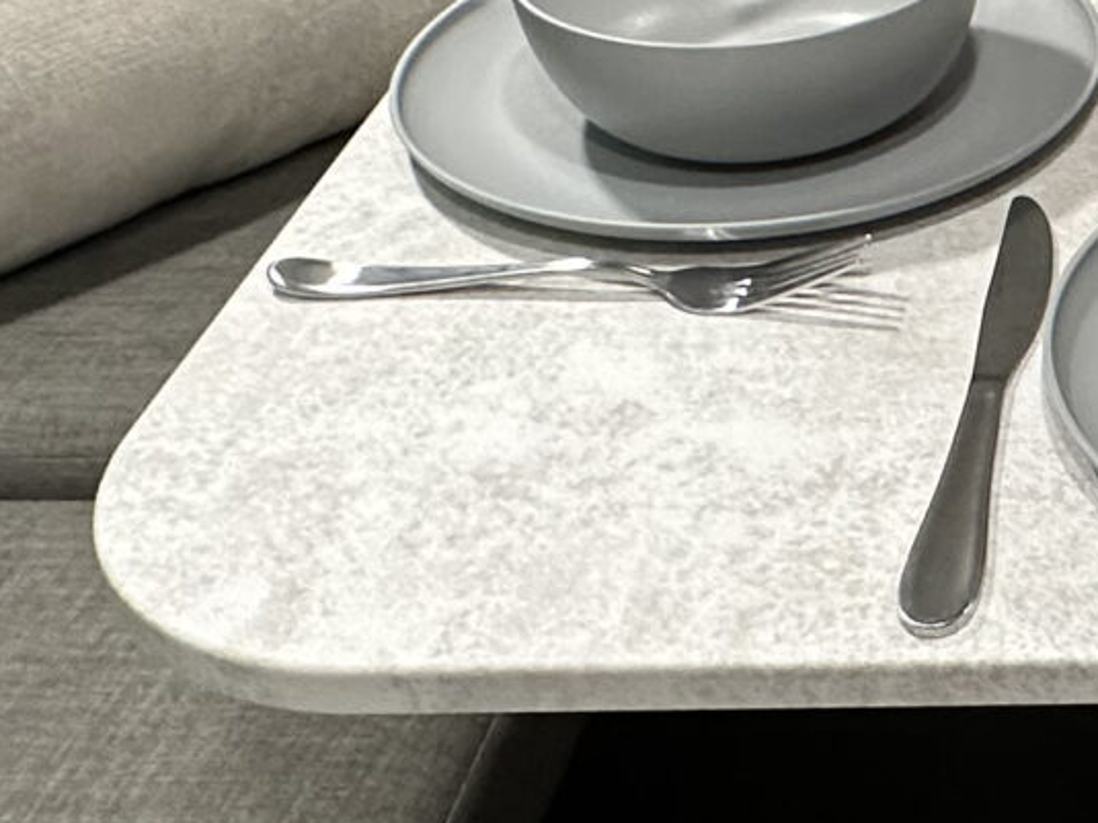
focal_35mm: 67
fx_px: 2125
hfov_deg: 25.0
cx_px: 1439
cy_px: 78
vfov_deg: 21.4
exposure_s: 1/60
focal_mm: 2.22
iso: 200
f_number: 2.2
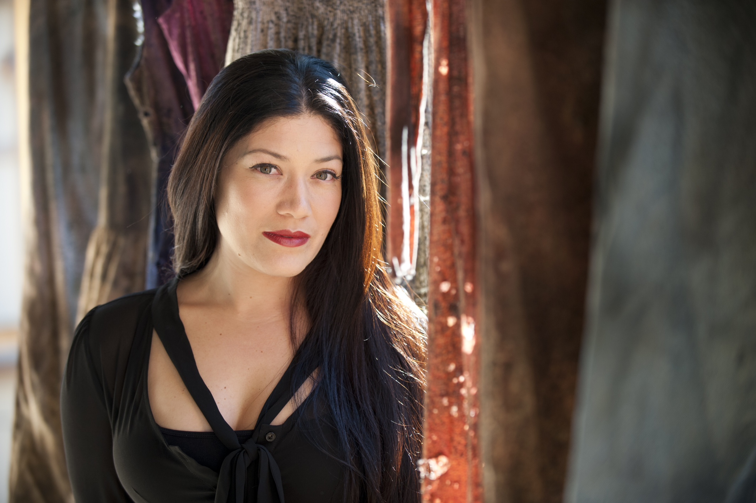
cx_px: 378
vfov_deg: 14.4
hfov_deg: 21.5
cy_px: 252
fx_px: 1994
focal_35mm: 95
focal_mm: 95
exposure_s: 1/500
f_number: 2.8
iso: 400
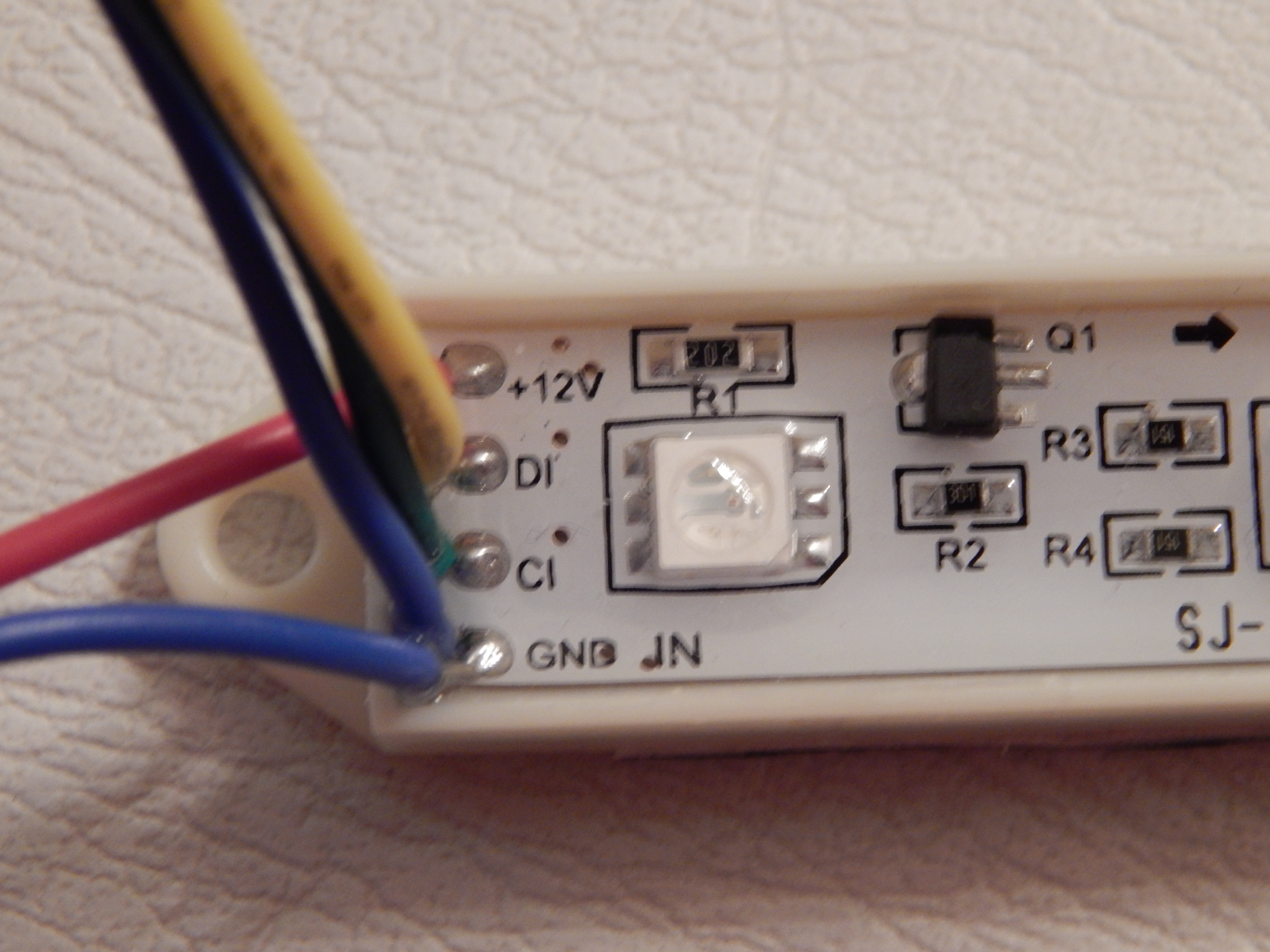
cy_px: 476
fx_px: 3852
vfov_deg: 14.1
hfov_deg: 18.7
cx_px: 635
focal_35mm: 105
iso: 400
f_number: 4.5
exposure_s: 1/15
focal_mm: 18.7
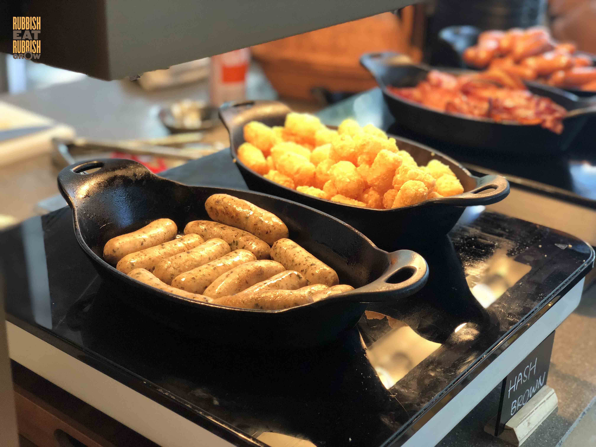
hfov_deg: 36.8
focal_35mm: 52
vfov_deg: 28.0
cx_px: 298
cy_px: 224
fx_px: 895
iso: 100
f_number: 2.4
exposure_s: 1/50
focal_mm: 6
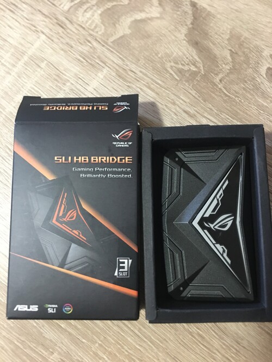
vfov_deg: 61.6
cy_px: 181
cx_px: 136
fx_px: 304
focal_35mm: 29
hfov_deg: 48.3
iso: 160
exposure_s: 1/8
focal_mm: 4.15
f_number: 2.2
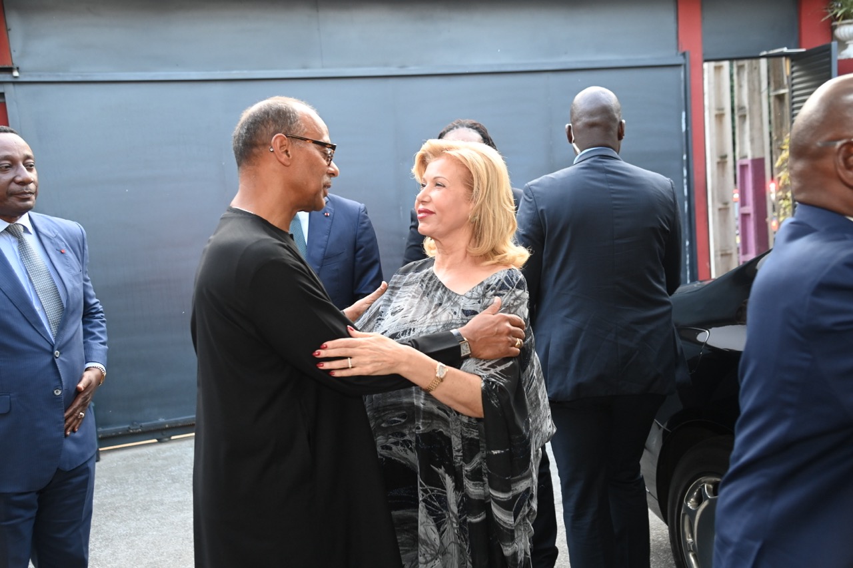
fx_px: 1042
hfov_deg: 44.5
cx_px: 426
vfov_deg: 30.5
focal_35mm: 44
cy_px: 284
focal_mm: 44
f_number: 4.5
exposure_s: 1/160
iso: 2500
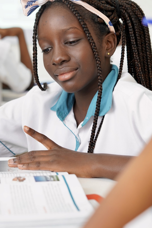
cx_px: 72
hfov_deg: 18.9
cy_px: 93
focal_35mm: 72
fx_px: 456
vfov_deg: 28.0
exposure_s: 1/100
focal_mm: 50
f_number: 3.2
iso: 800
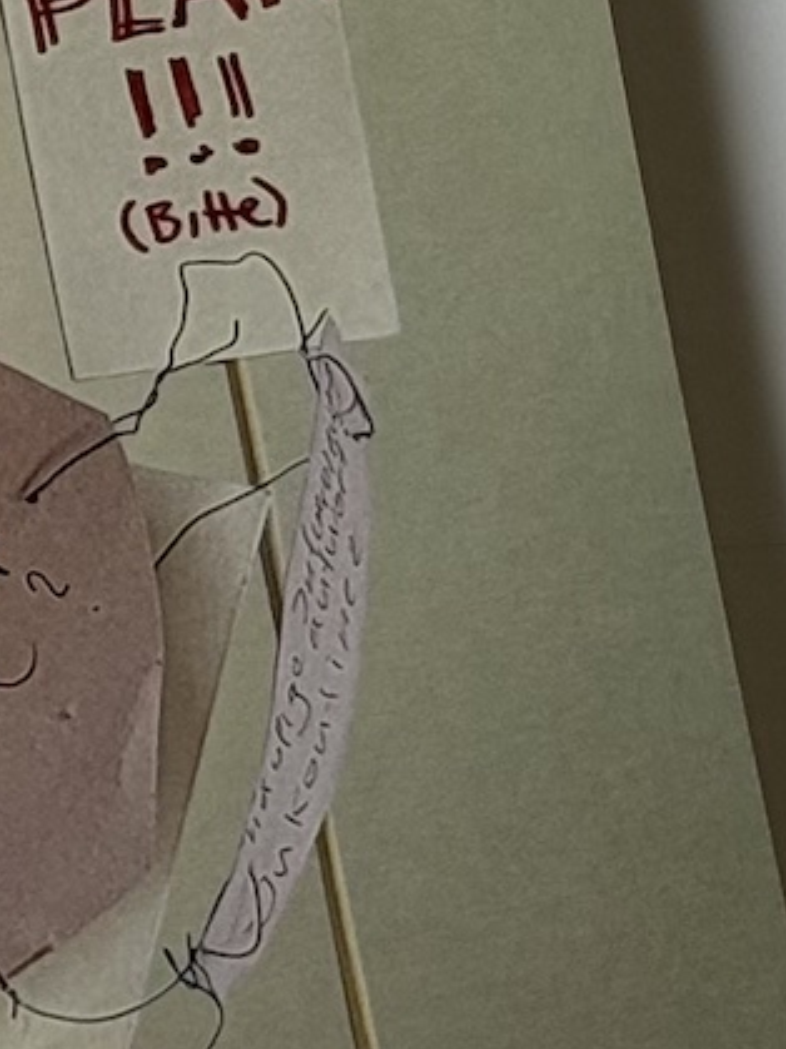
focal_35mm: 231
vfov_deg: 8.6
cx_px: -663
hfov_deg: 6.3
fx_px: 6997
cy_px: 451
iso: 64
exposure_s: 1/522
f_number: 1.78
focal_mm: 6.76
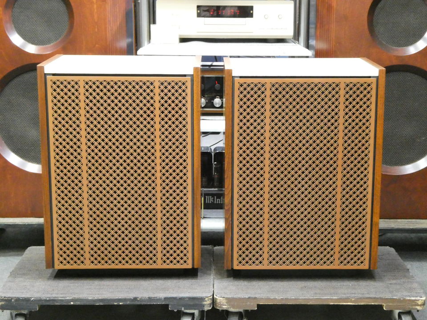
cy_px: 160
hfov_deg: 29.8
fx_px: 802
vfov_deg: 22.6
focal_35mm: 65
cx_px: 214
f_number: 4.4
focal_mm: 11.7
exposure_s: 1/15
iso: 1600
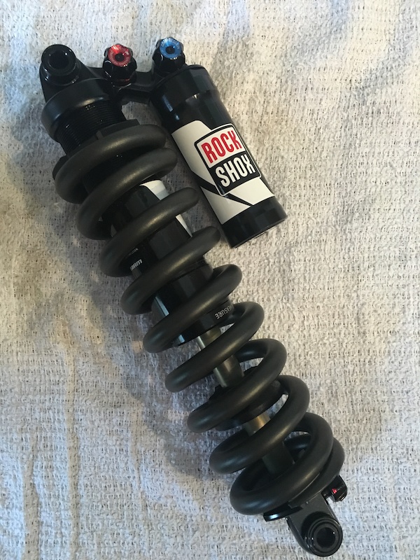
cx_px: 210
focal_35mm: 29
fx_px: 469
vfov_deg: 61.7
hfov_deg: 48.2
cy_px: 280
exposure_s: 1/15
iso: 250
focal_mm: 4.15
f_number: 2.2
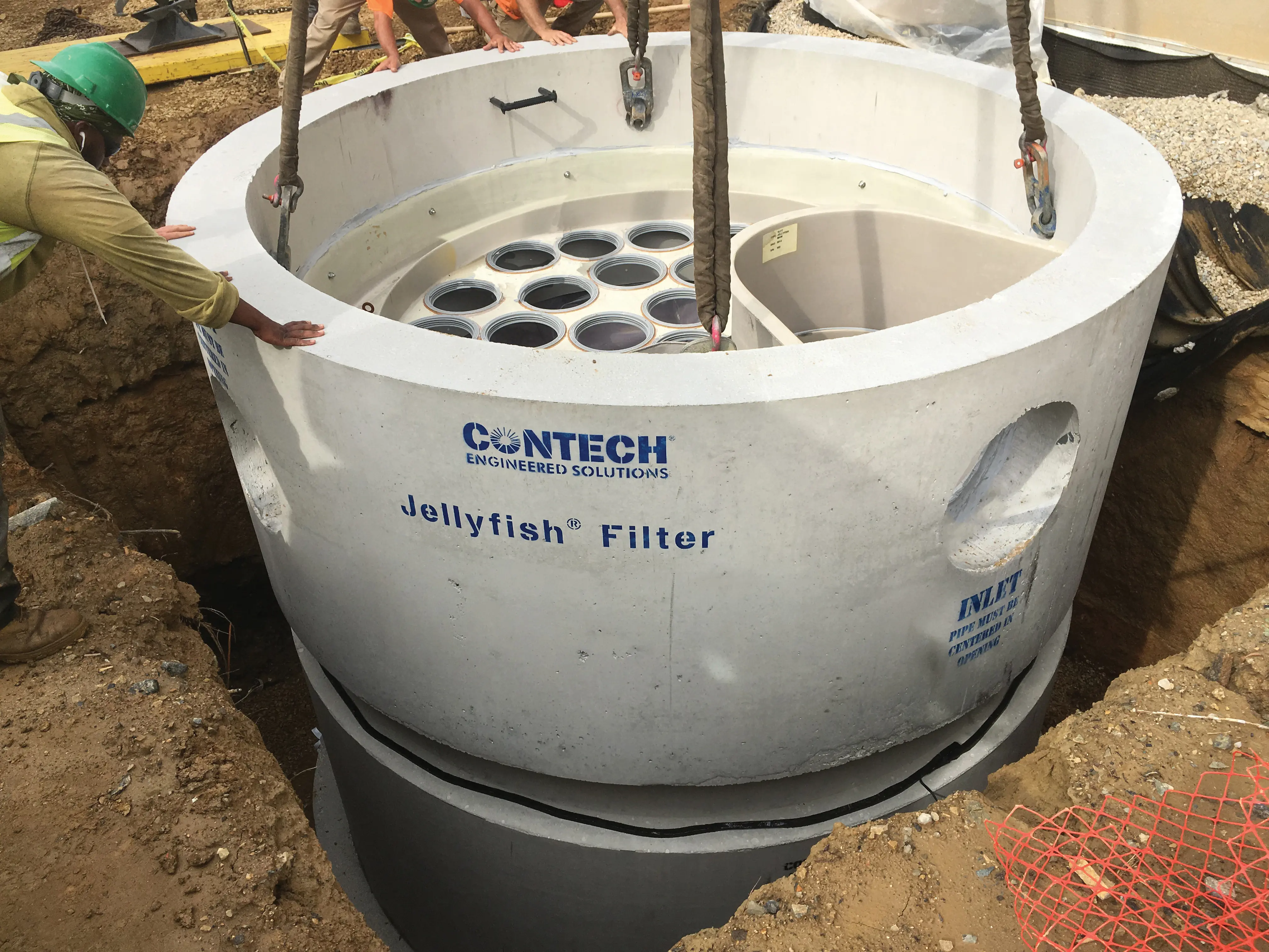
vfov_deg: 48.2
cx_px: 634
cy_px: 476
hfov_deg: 61.7
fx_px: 1063
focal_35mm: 29
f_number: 2.2
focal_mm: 4.15
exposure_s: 1/801
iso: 25
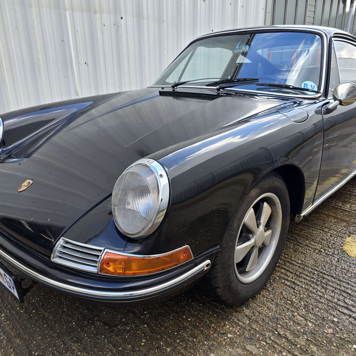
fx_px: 326
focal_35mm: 28
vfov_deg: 57.3
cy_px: 179
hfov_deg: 57.3
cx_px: 169
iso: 25
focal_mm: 6.3
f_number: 1.7
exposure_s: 1/180
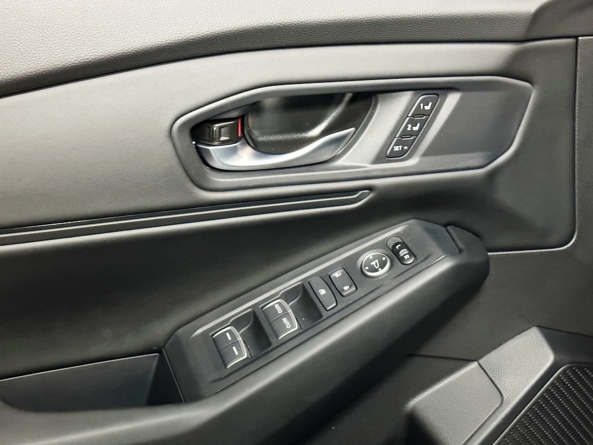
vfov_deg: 30.3
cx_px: 296
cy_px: 222
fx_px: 822
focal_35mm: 48
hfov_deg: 39.7
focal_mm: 6.86
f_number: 1.78
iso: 640
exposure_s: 1/30
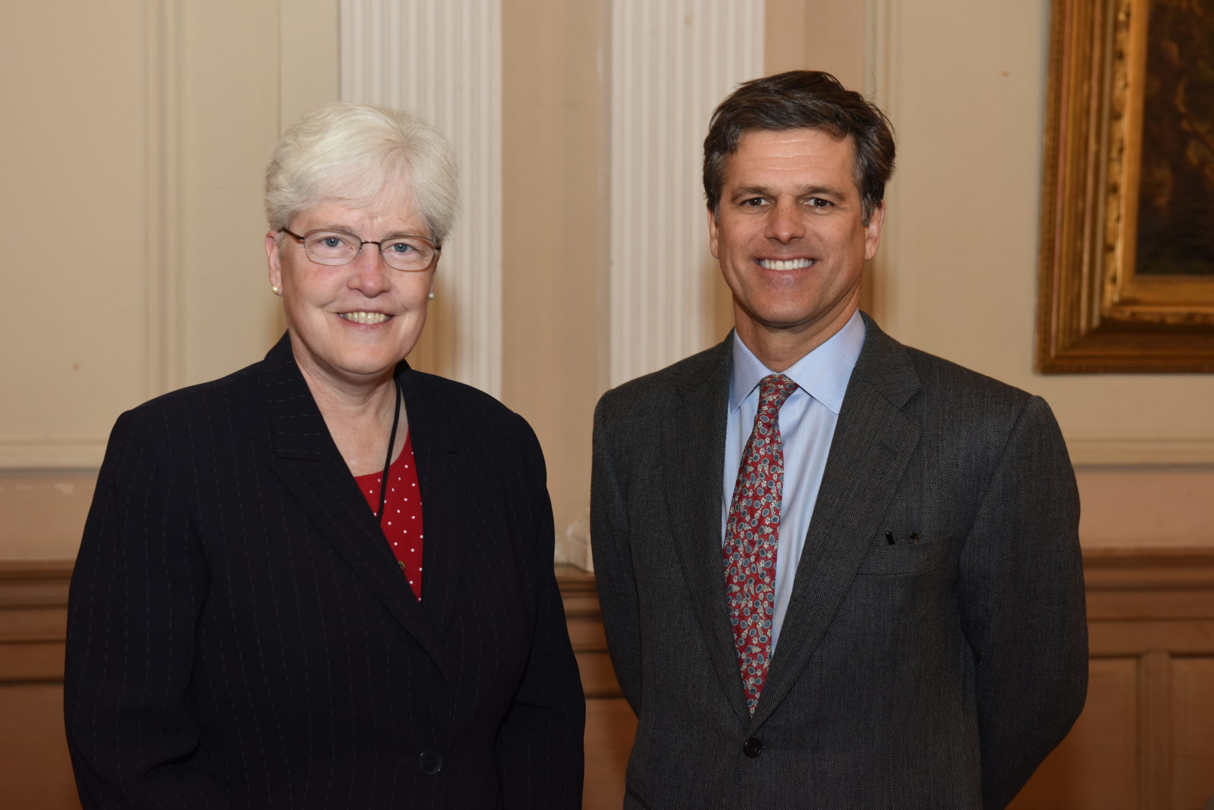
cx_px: 607
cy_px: 405
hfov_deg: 35.6
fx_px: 1889
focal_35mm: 56
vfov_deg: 24.2
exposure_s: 1/60
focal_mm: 56
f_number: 5
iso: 800
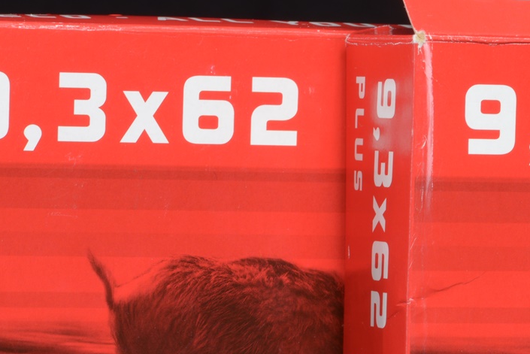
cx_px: 595
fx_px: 4493
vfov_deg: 4.5
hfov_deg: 6.7
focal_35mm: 305
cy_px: 248
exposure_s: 1/60
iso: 100
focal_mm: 105
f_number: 22
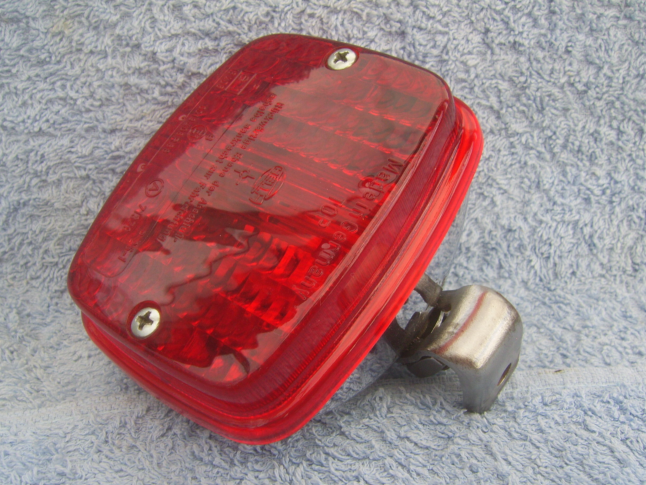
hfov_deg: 46.8
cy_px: 255
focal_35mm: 40
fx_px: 747
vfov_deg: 36.0
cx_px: 317
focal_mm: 7.8
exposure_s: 1/80
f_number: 5.7
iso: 50
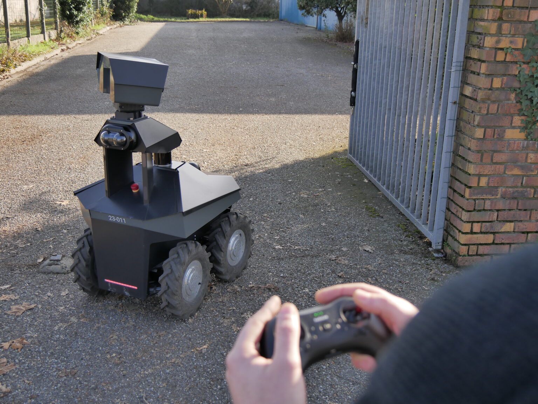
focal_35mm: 42
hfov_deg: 44.8
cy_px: 202
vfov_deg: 34.4
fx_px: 653
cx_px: 269
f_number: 4
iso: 200
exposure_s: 1/500
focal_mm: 21
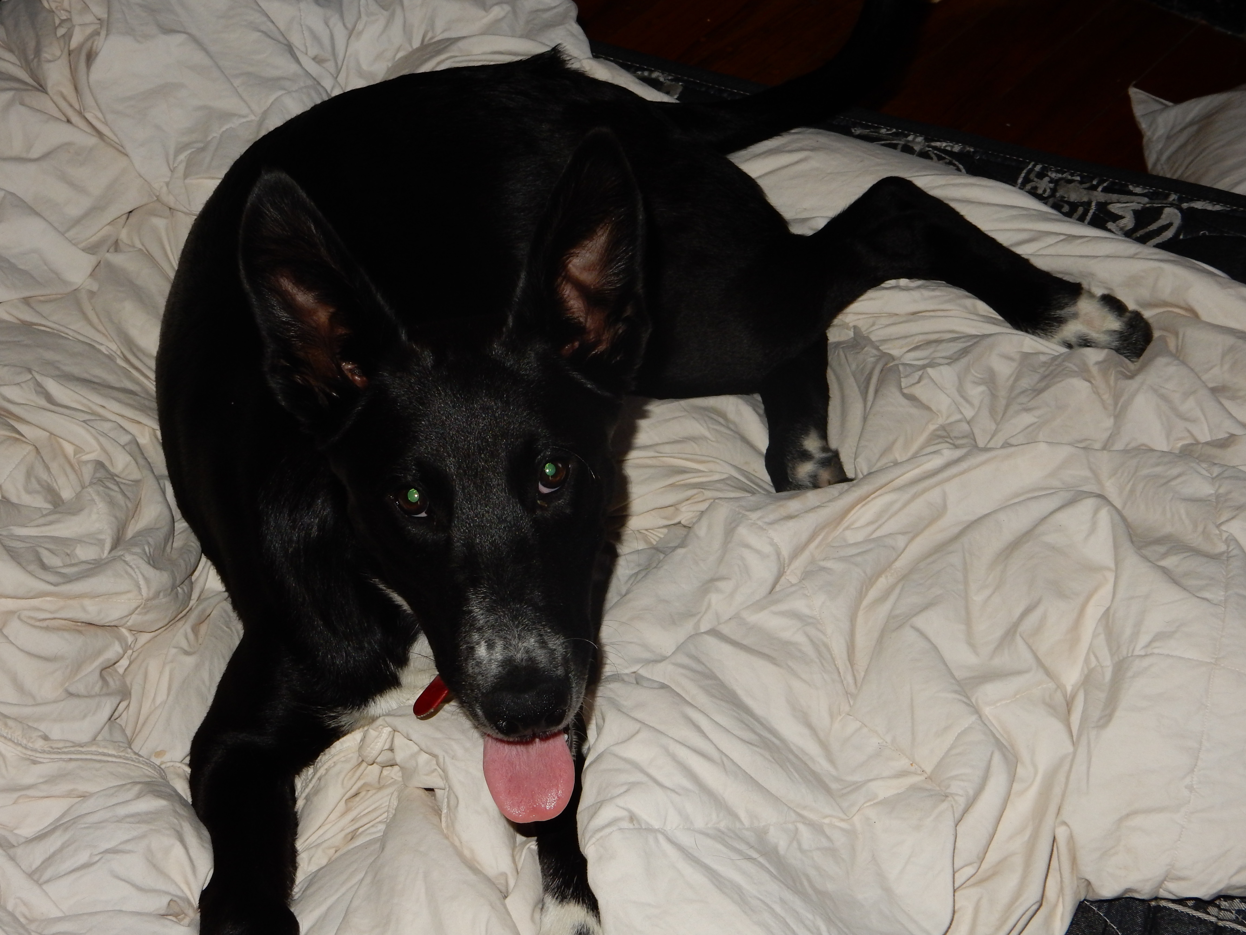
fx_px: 2556
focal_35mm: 71
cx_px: 623
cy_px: 468
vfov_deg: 20.7
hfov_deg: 27.4
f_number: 4.8
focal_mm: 12.6
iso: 200
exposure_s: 1/30
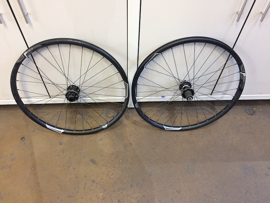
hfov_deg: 61.7
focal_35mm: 29
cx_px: 135
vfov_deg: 48.2
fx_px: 226
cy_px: 102
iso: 160
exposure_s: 1/33
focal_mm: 4.15
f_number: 2.2
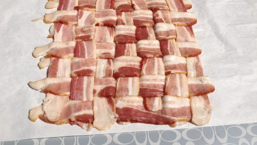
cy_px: 56
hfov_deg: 51.6
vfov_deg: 30.3
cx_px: 129
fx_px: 266
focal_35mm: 39
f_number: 2.4
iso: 50
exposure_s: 1/4255
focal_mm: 4.28
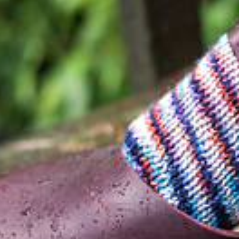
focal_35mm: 134
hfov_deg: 12.9
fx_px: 1047
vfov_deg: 13.0
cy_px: 135
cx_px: 215
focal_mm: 20
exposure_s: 1/80
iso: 400
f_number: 1.7
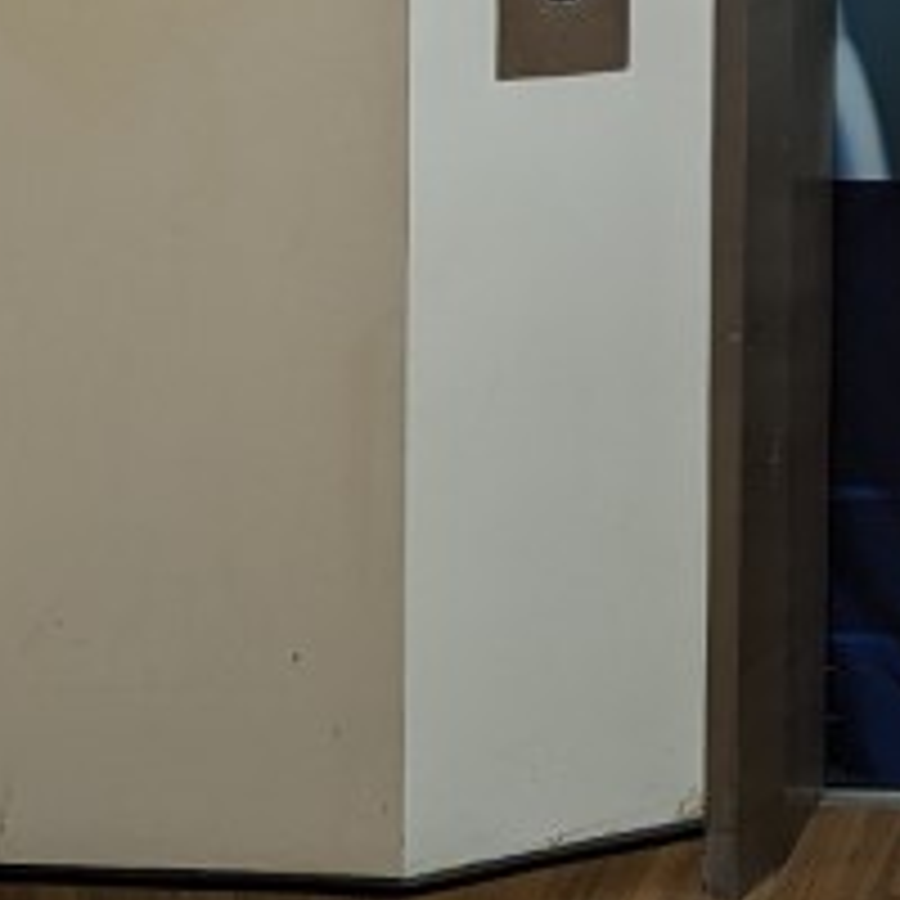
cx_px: 1348
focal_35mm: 127
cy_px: -288
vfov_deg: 13.2
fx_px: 3736
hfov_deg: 13.0
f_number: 1.85
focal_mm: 6.81
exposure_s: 1/79.2
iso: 52
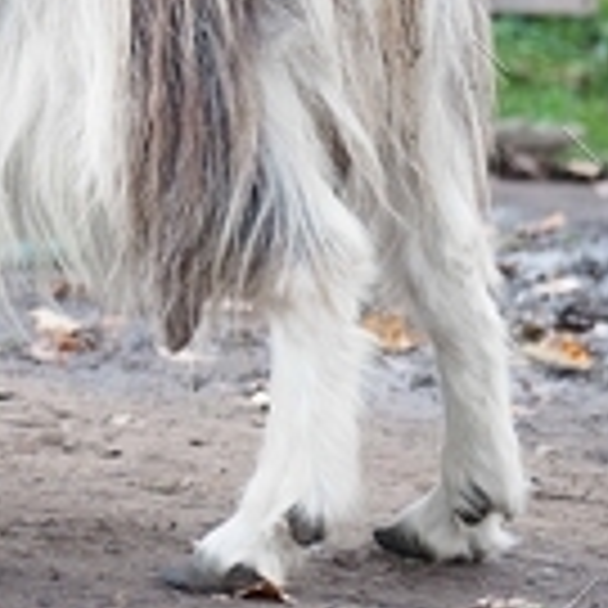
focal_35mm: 261
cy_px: -95
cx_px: -567
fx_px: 5186
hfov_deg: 6.5
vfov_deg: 6.7
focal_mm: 70
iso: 250
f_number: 3.2
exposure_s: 1/400
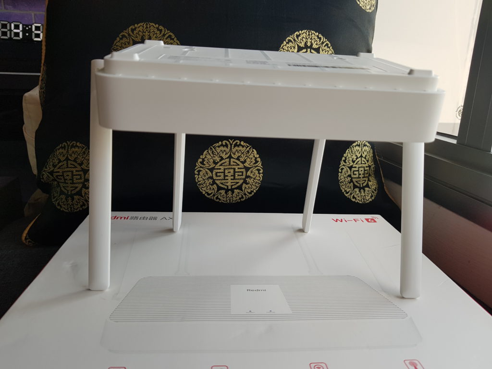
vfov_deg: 53.1
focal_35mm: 26
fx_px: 370
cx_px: 246
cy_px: 184
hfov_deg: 67.3
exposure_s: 1/141
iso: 40
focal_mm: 4.3
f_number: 1.7
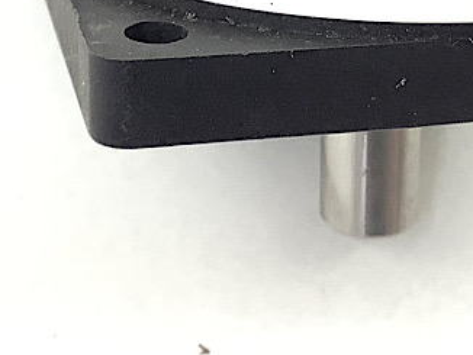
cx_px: 236
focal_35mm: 113
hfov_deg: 17.4
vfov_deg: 12.5
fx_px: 1545
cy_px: -174
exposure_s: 1/50
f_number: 2.4
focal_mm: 3.3
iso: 100
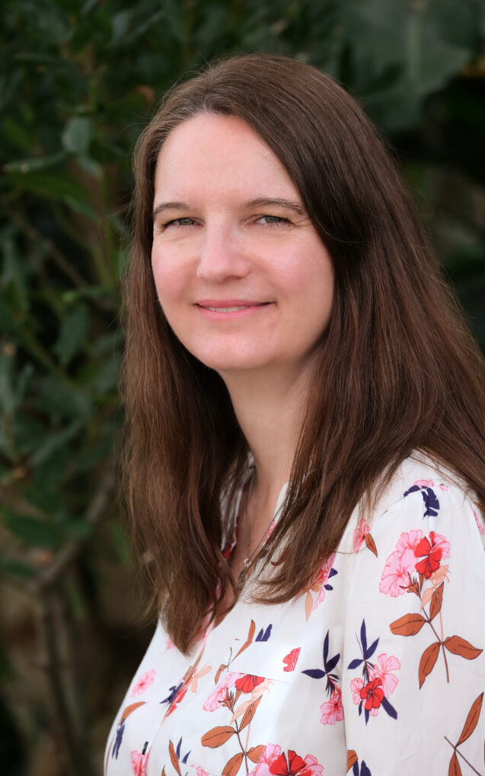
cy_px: 387
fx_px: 4377
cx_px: 254
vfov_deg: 10.1
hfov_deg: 6.3
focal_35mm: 207
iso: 320
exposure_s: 1/90
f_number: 4
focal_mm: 134.4
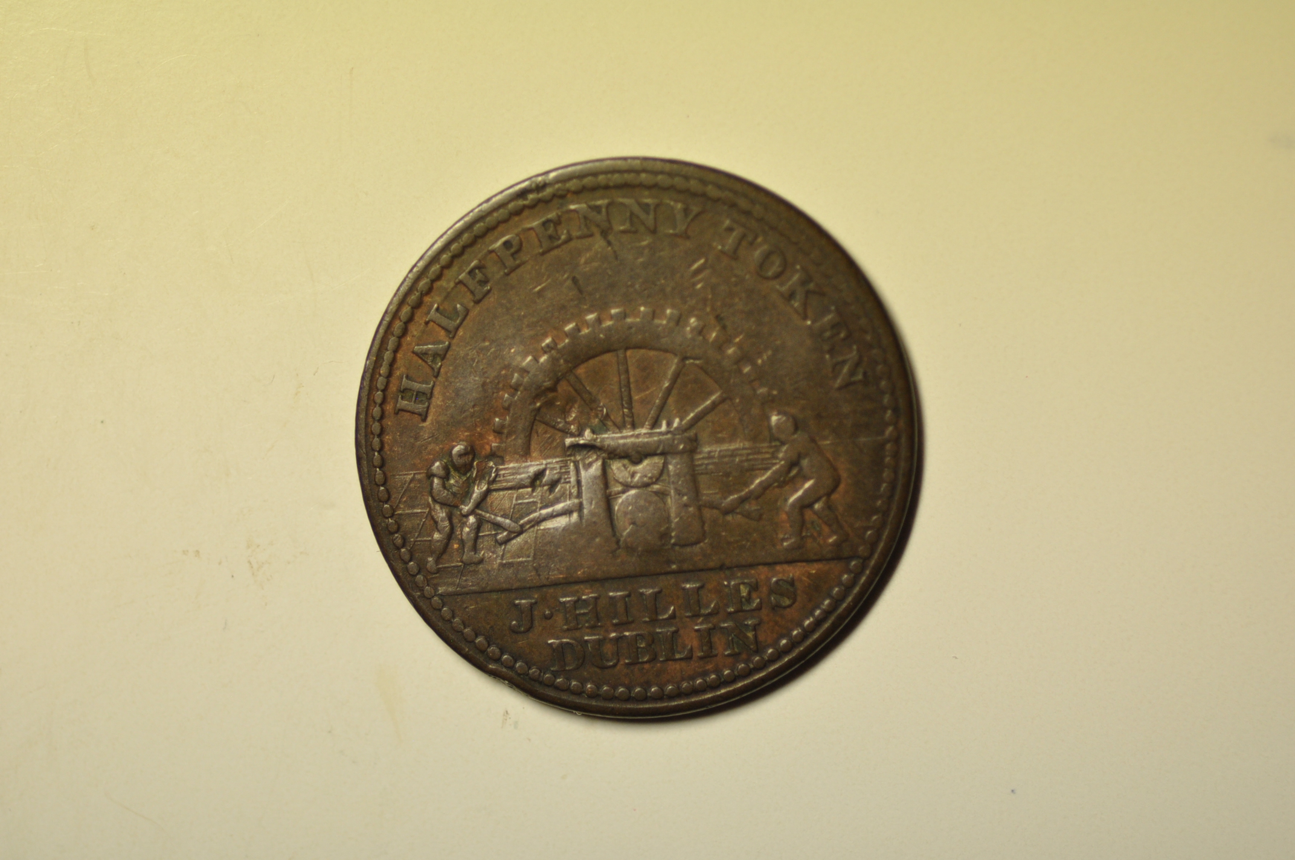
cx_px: 648
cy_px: 430
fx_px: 3234
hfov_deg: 22.6
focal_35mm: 90
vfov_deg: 15.2
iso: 560
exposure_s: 1/250
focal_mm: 60
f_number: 4
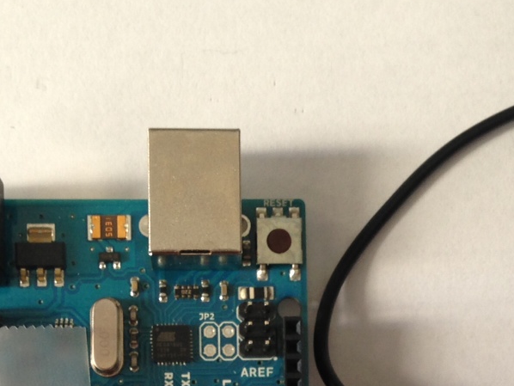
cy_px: 474
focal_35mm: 90
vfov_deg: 15.8
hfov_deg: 21.8
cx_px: 289
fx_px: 1337
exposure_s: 1/20
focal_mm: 4.13
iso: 50
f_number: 2.4
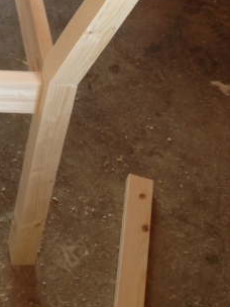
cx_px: -34
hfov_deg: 12.3
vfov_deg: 16.2
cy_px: -30
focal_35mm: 118
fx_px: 1045
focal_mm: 4.28
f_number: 2.4
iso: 50
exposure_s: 1/20
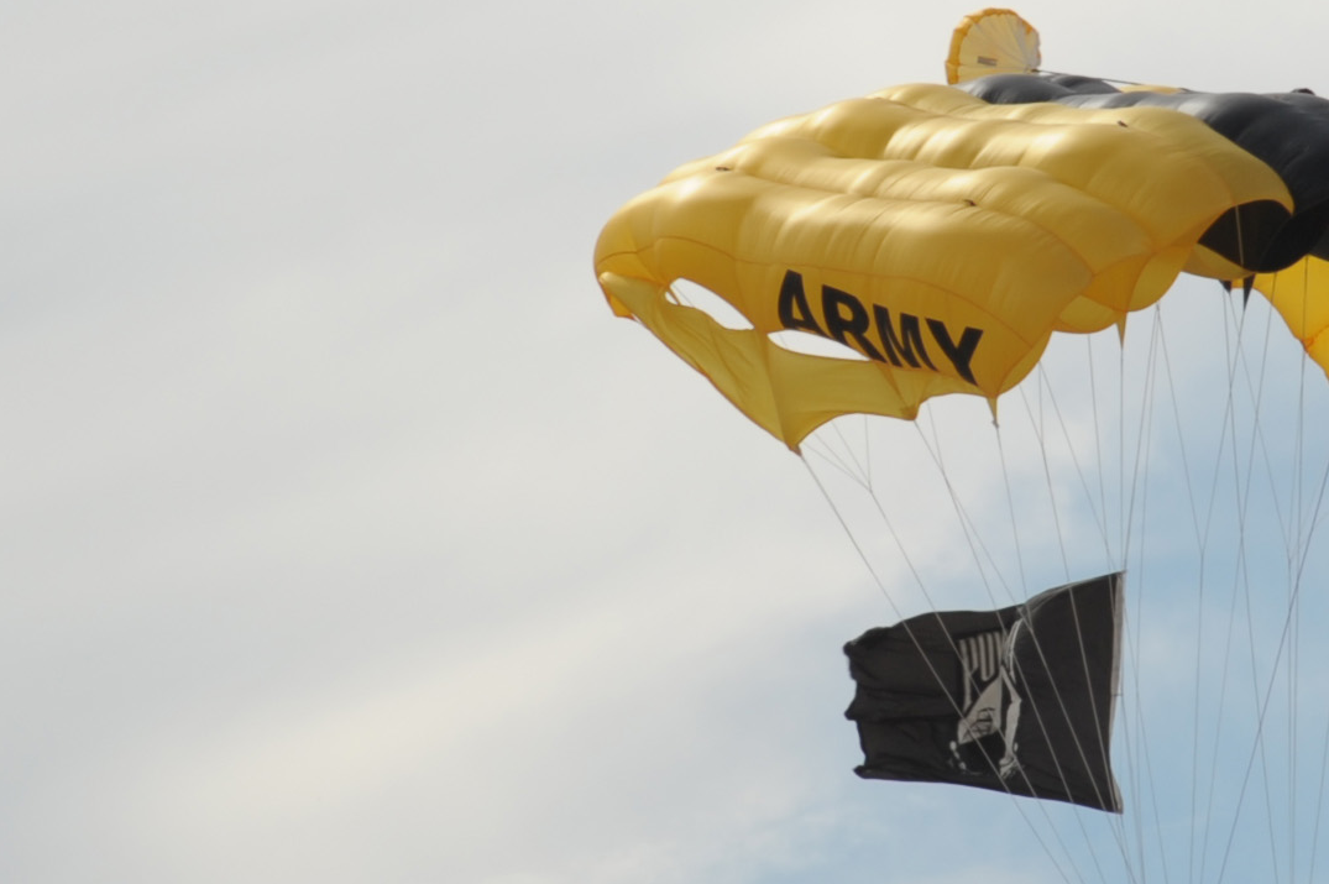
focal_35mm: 475
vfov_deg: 2.9
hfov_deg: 4.3
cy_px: 302
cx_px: 993
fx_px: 17522
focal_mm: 120
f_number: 8
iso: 200
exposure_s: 1/500
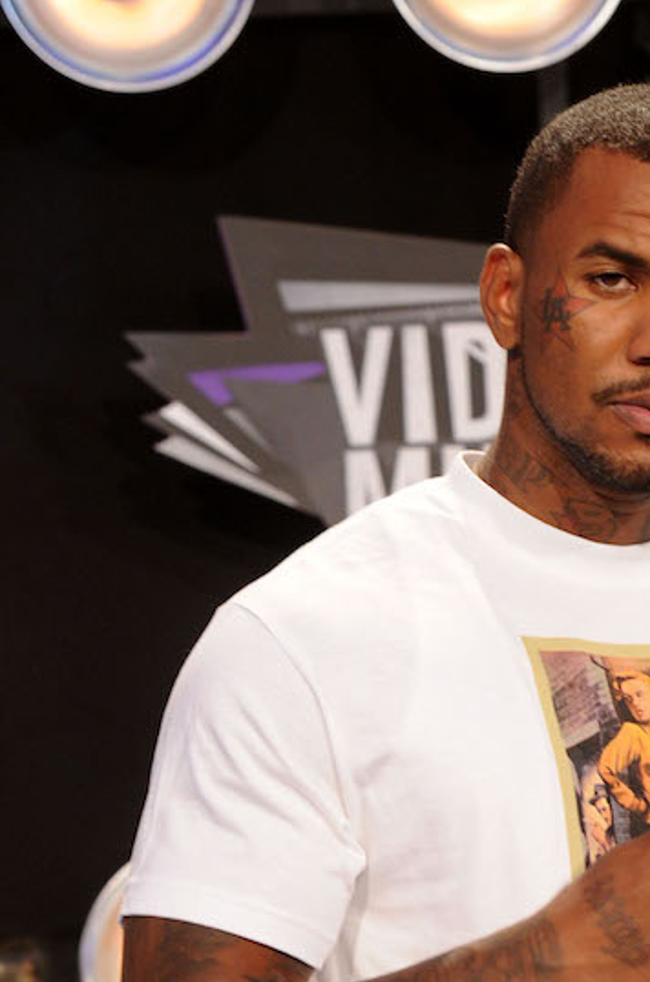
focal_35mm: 232
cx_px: 589
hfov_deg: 5.9
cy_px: 914
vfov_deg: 8.9
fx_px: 6315
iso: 3200
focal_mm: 122
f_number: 4
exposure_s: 1/200
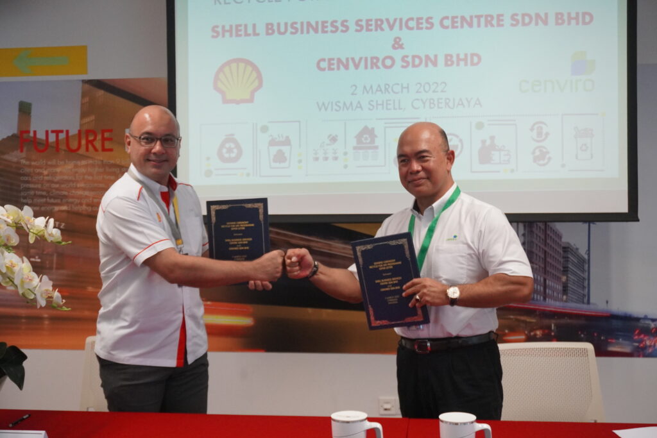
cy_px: 219
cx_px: 328
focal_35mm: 48
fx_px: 876
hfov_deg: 41.1
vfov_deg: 28.1
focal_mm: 32
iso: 3200
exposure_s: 1/160
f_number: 5
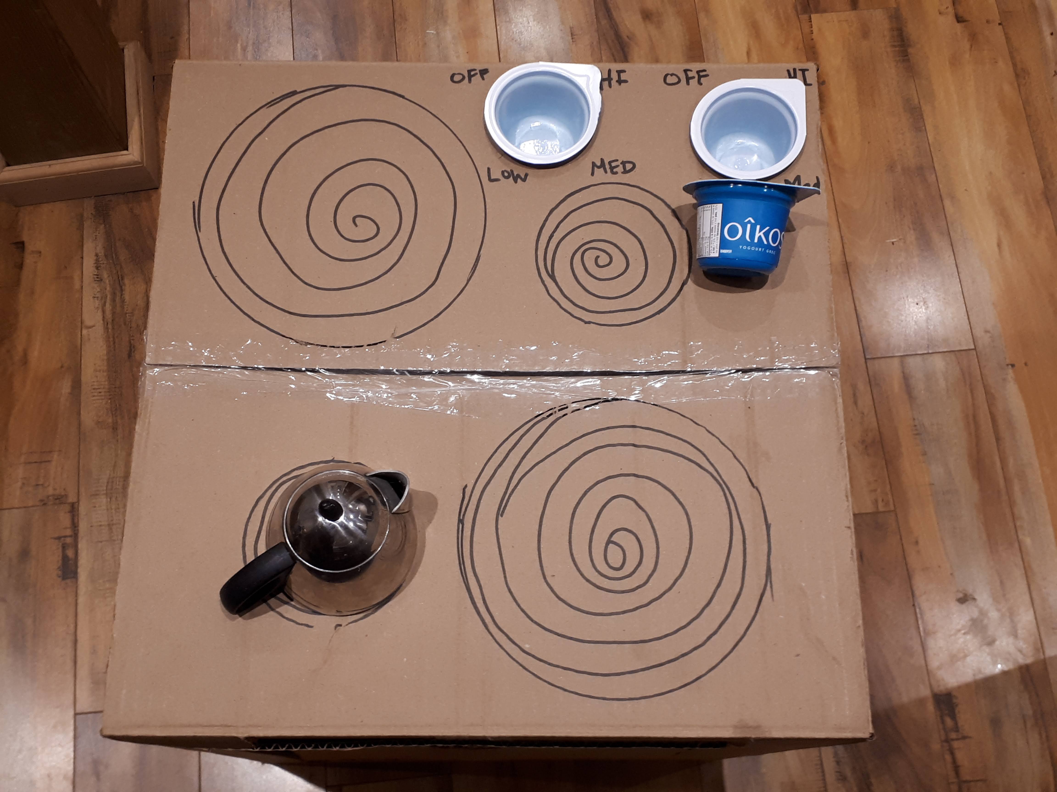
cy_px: 396
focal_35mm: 27
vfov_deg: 51.4
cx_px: 528
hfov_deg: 65.3
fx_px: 824
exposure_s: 1/30
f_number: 1.9
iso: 125
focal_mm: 3.6
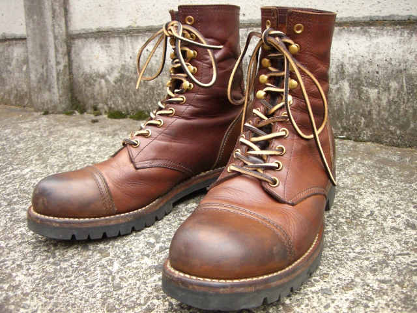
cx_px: 208
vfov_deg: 37.7
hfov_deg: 49.0
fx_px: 458
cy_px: 156
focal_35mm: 38
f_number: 2.7
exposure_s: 1/200
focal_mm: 6.2
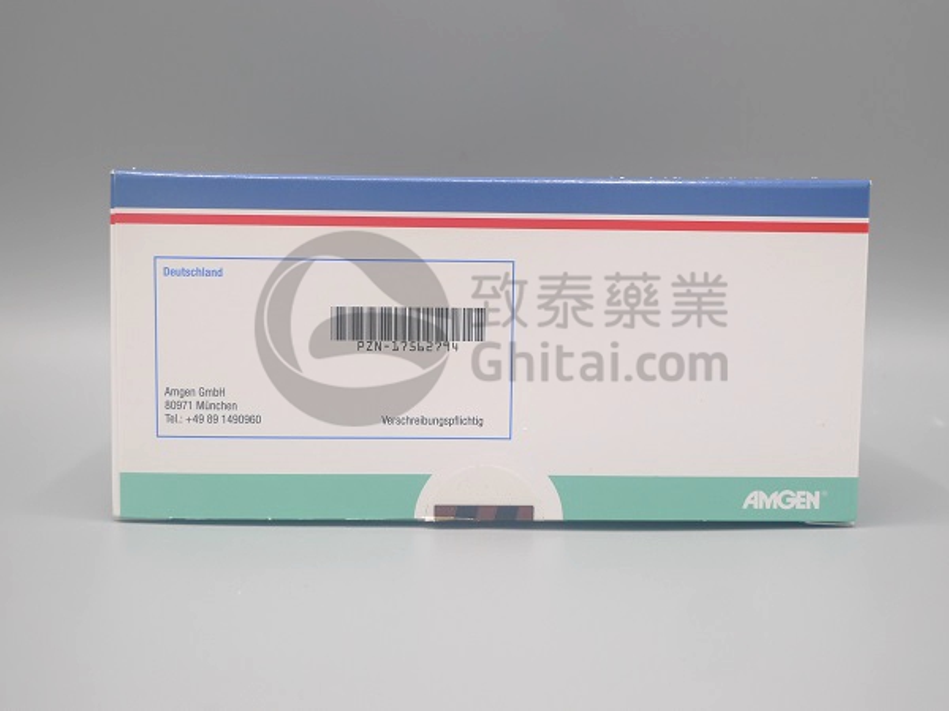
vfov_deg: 30.3
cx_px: 474
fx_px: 1316
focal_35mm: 48
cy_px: 356
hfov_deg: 39.7
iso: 80
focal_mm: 10.2
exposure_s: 1/100
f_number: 2.6
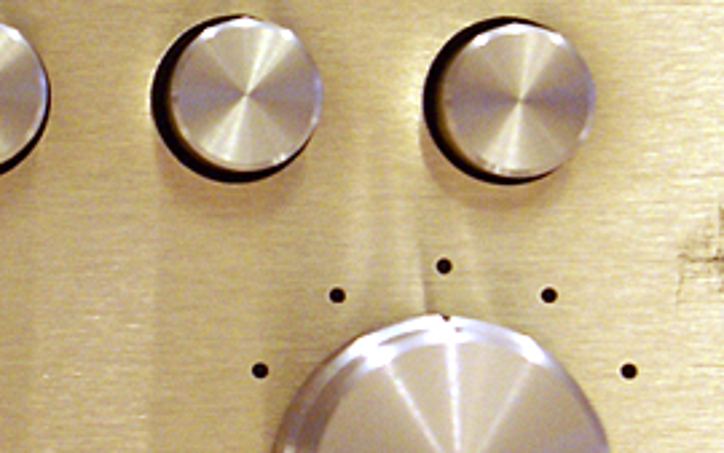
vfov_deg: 3.6
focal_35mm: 363
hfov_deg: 5.8
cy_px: -25
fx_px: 7165
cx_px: 16
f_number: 5.6
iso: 400
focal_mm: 50
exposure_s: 1/25
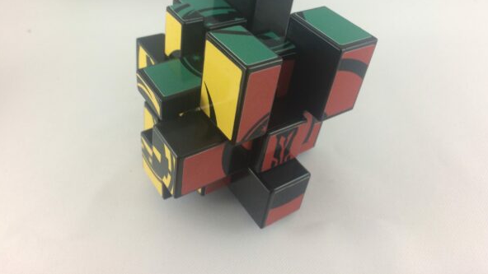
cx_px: 244
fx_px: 414
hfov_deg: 61.0
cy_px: 90
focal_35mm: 32
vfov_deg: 36.3
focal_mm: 4.15
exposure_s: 1/30
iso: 40
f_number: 2.2
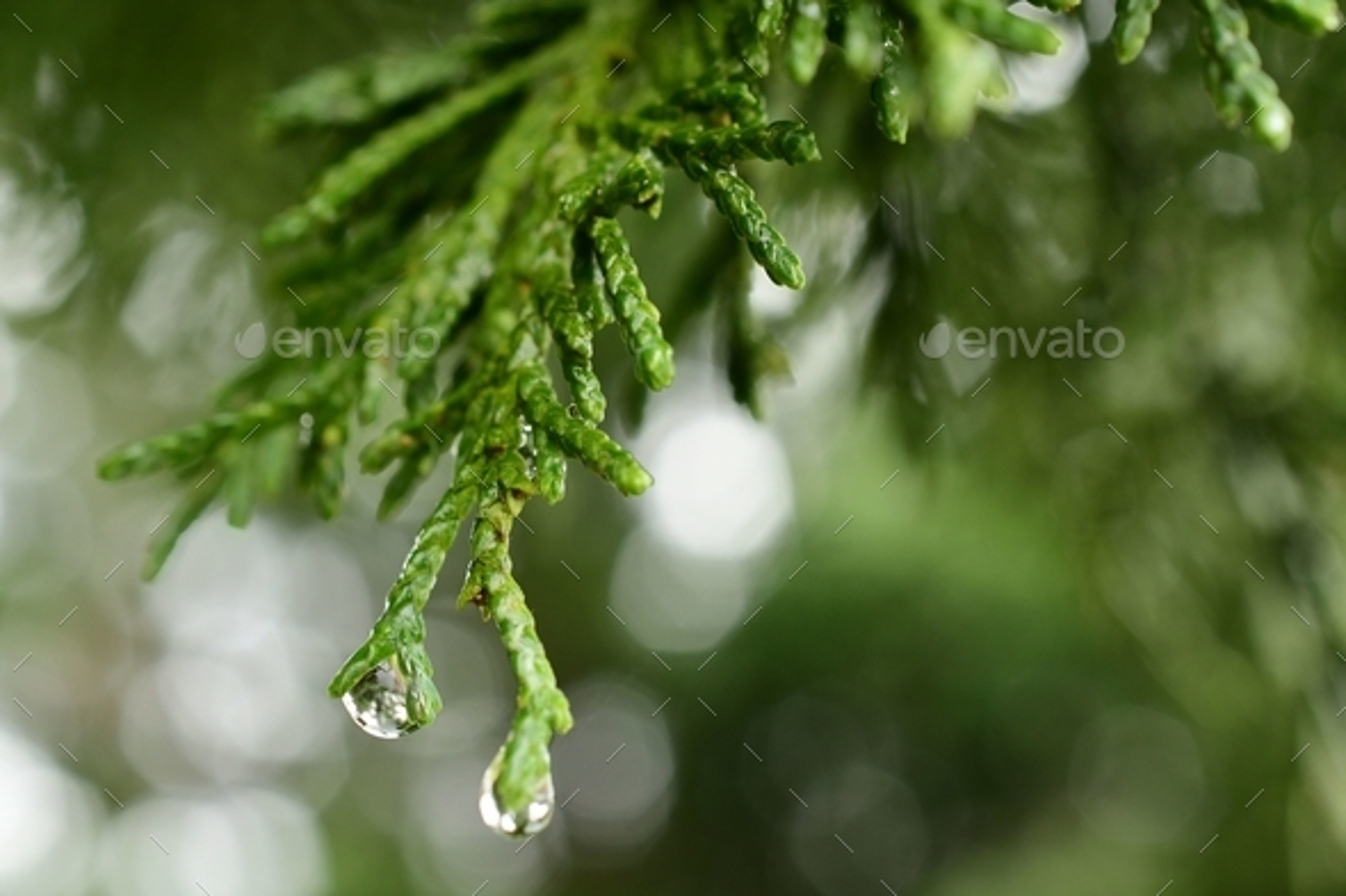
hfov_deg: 33.4
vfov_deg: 22.6
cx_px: 673
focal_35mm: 60
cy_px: 448
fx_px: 2243
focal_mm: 40
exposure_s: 1/100
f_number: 10
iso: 1000
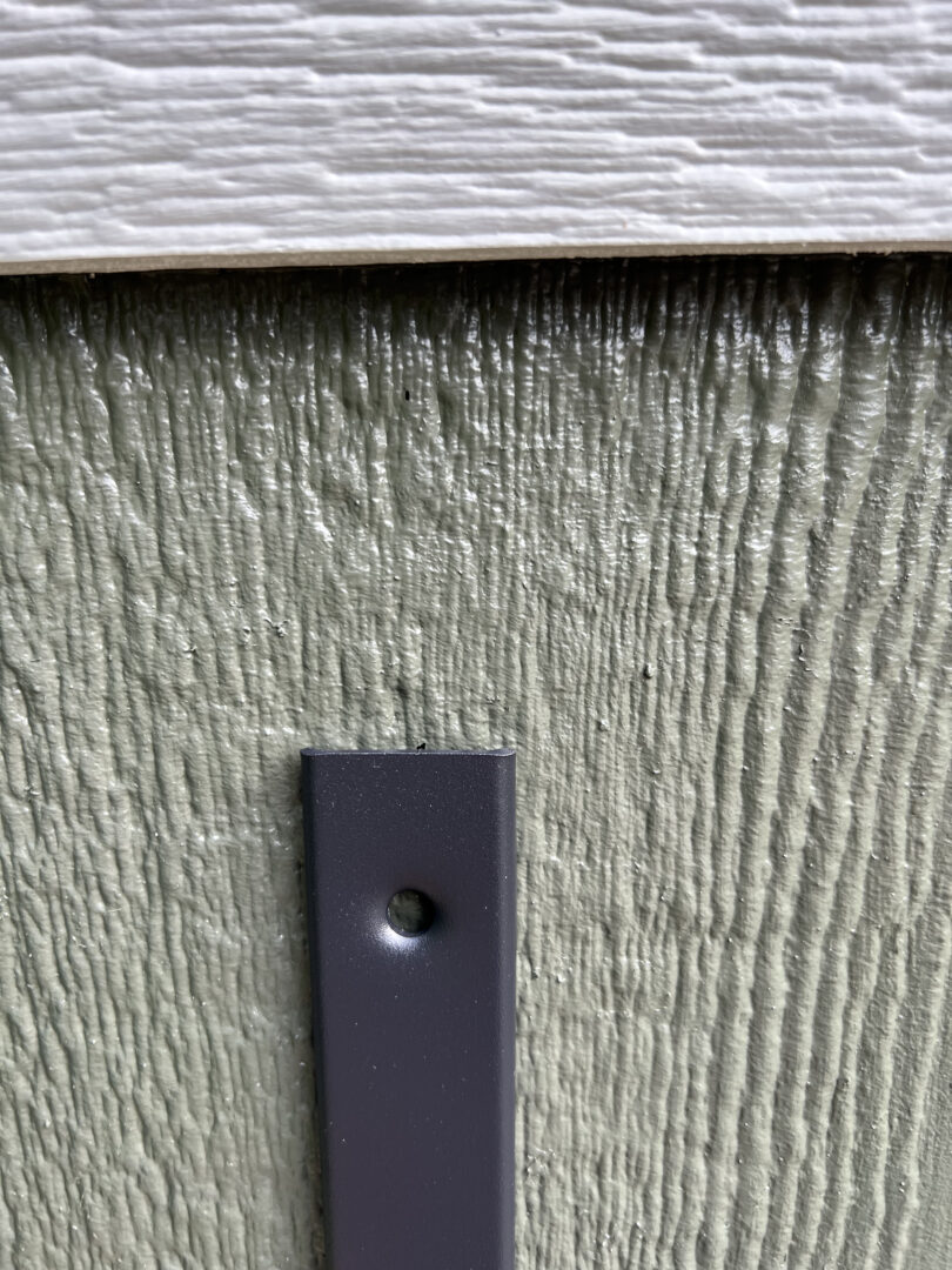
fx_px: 953
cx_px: 476
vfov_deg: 67.3
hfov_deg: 53.1
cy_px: 635
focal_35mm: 26
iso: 40
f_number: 1.5
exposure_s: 1/290
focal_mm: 5.7
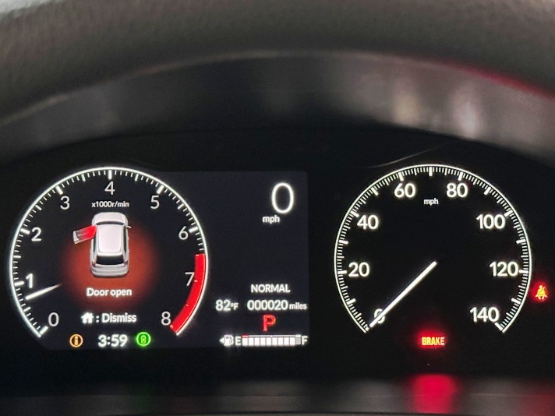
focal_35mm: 69
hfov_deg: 28.2
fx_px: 1106
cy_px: 171
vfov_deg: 21.3
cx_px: 264
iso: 640
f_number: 1.78
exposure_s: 1/24
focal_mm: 6.86
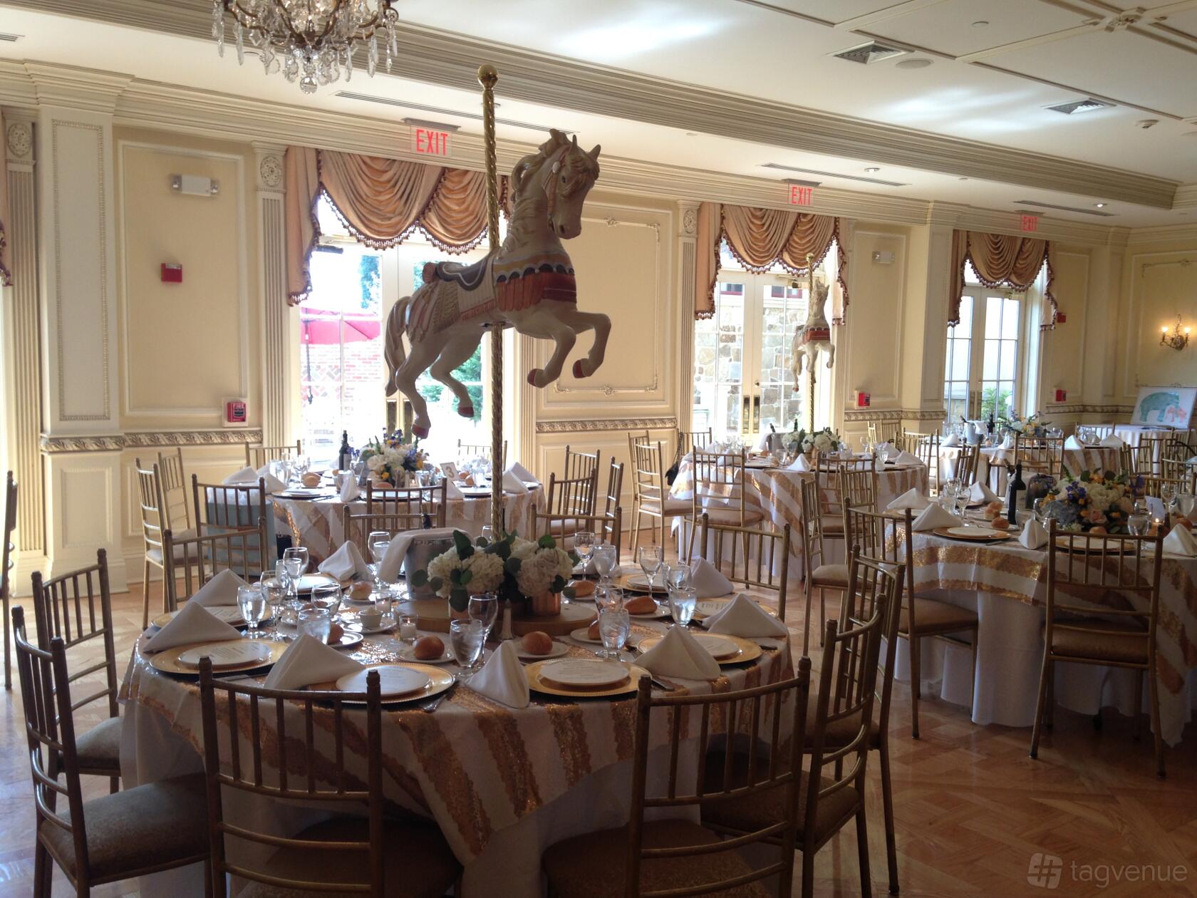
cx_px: 598
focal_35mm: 33
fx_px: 1141
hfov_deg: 55.4
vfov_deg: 42.9
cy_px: 449
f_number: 2.4
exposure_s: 1/60
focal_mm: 4.12
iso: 64
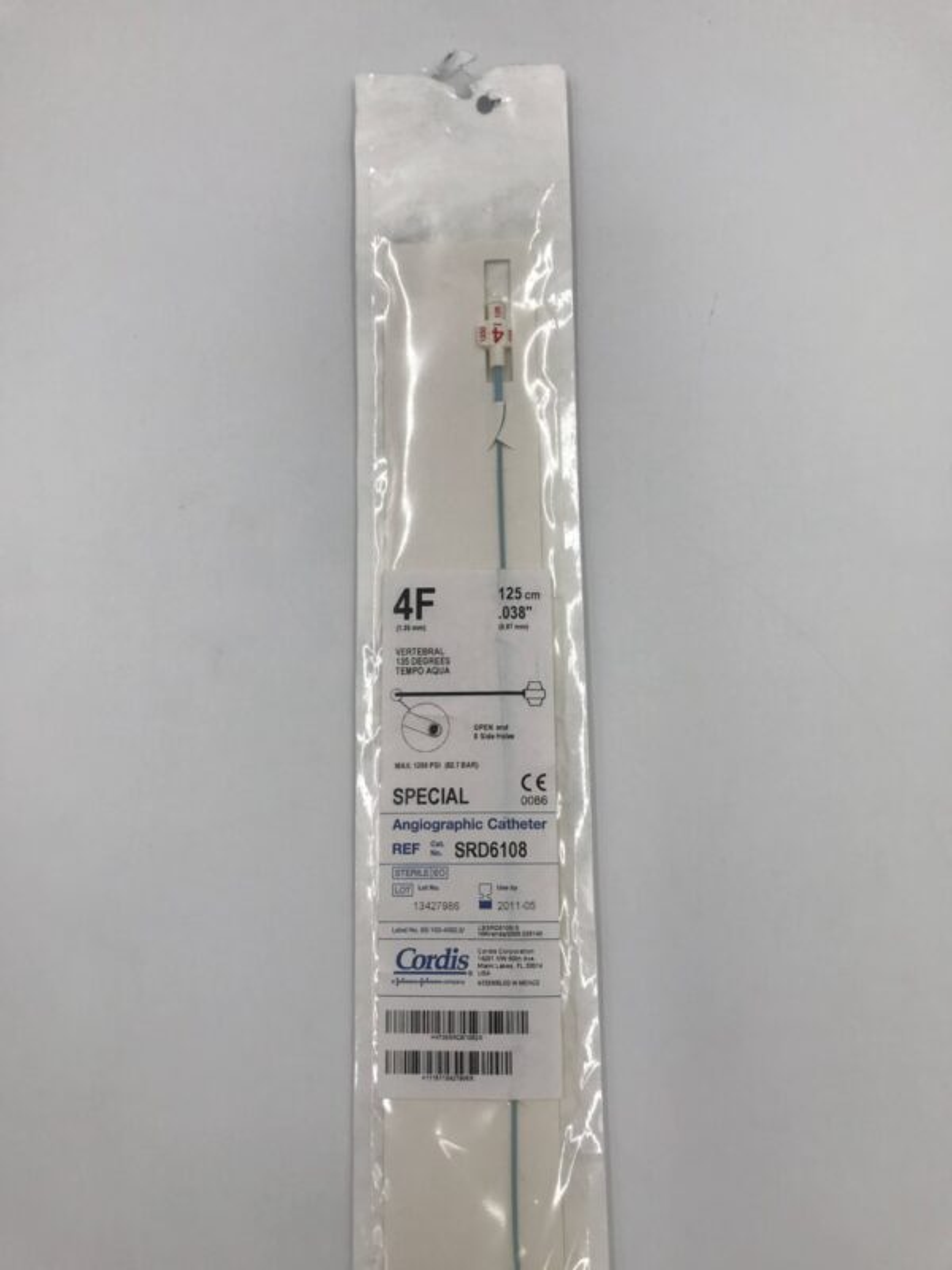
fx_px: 1027
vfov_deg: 63.4
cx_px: 476
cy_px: 635
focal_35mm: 28
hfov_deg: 49.7
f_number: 1.8
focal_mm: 3.99
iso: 20
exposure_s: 1/271
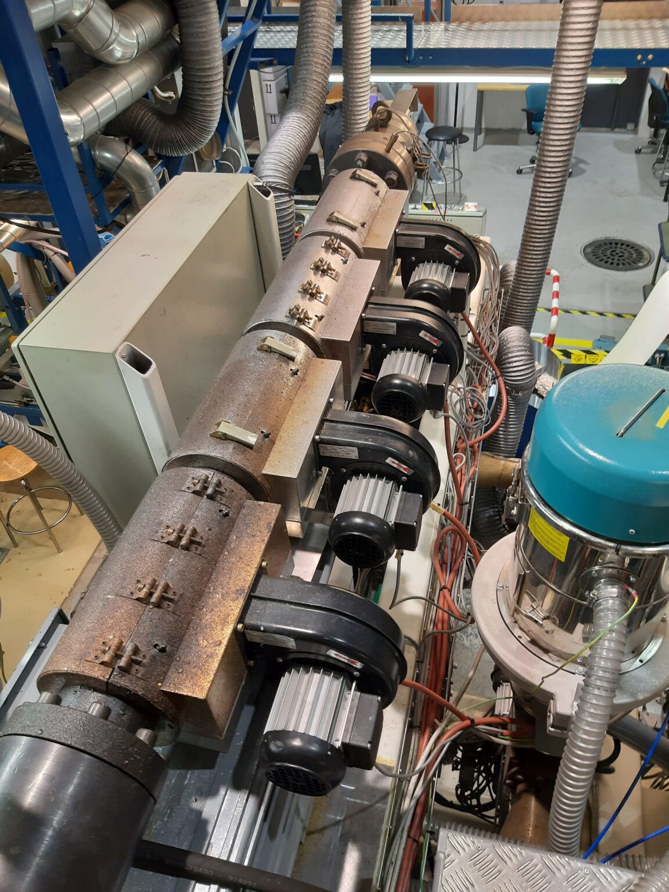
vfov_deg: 67.3
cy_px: 446
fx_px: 670
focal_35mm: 26
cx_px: 334
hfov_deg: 53.1
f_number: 1.7
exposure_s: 1/50
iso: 160
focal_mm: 3.92
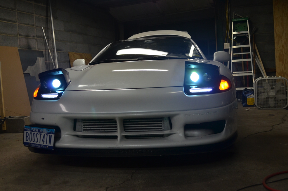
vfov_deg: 36.7
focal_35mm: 36
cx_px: 144
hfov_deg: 53.2
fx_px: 287
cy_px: 96
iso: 400
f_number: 4.5
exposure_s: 1/100
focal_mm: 24
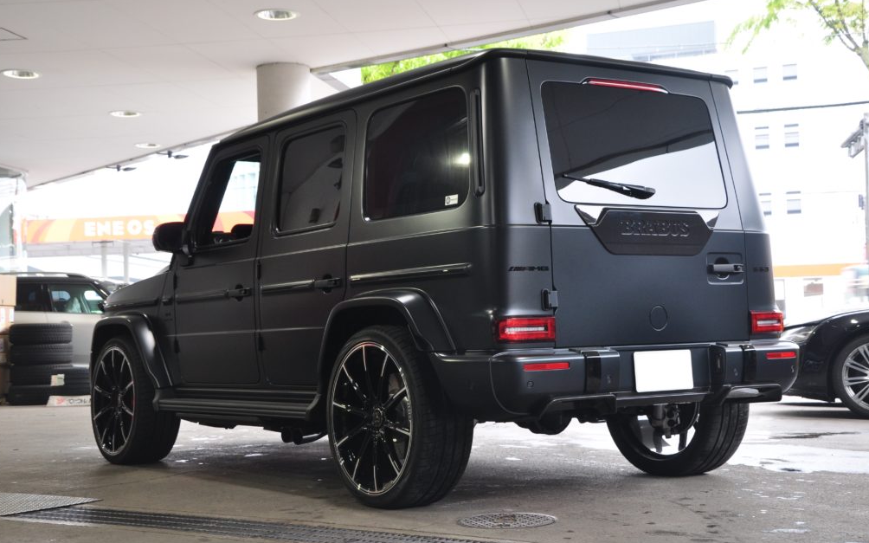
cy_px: 272
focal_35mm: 55
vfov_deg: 23.7
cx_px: 430
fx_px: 1291
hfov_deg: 37.2
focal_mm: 35
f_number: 8
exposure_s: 1/50
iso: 400
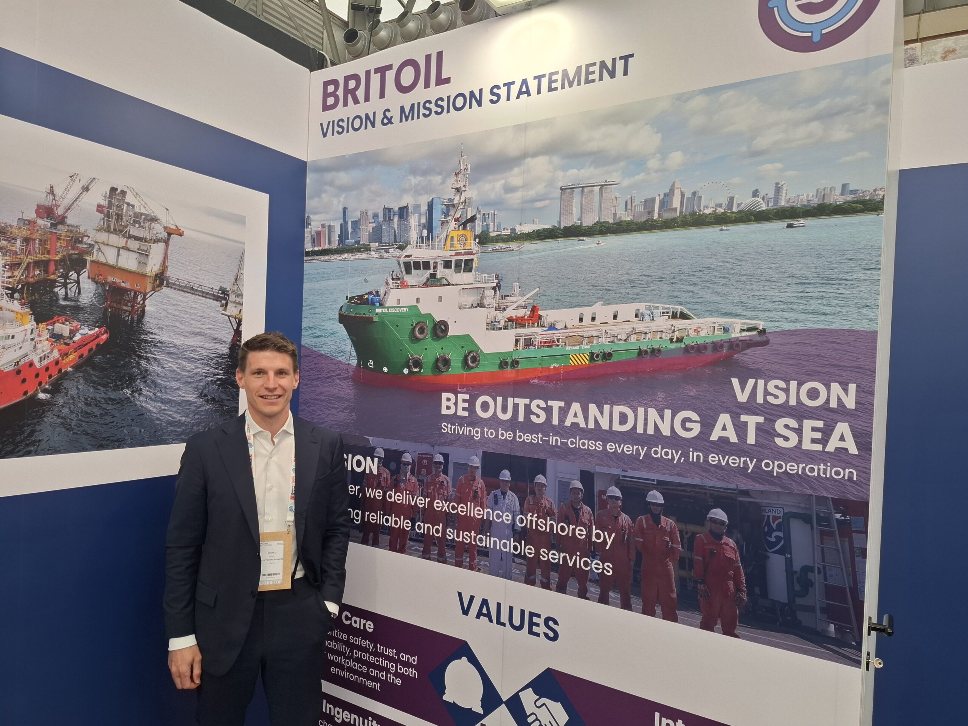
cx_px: 484
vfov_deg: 58.9
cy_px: 363
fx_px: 643
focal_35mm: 23
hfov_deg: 73.9
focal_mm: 5.54
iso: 50
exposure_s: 1/124
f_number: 1.8
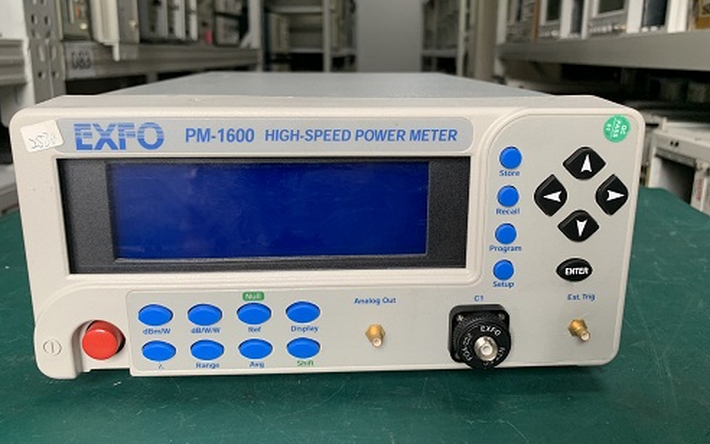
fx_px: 542
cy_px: 185
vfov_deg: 44.4
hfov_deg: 66.4
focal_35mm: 28
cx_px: 351
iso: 100
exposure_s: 1/112
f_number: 1.8
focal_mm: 4.25
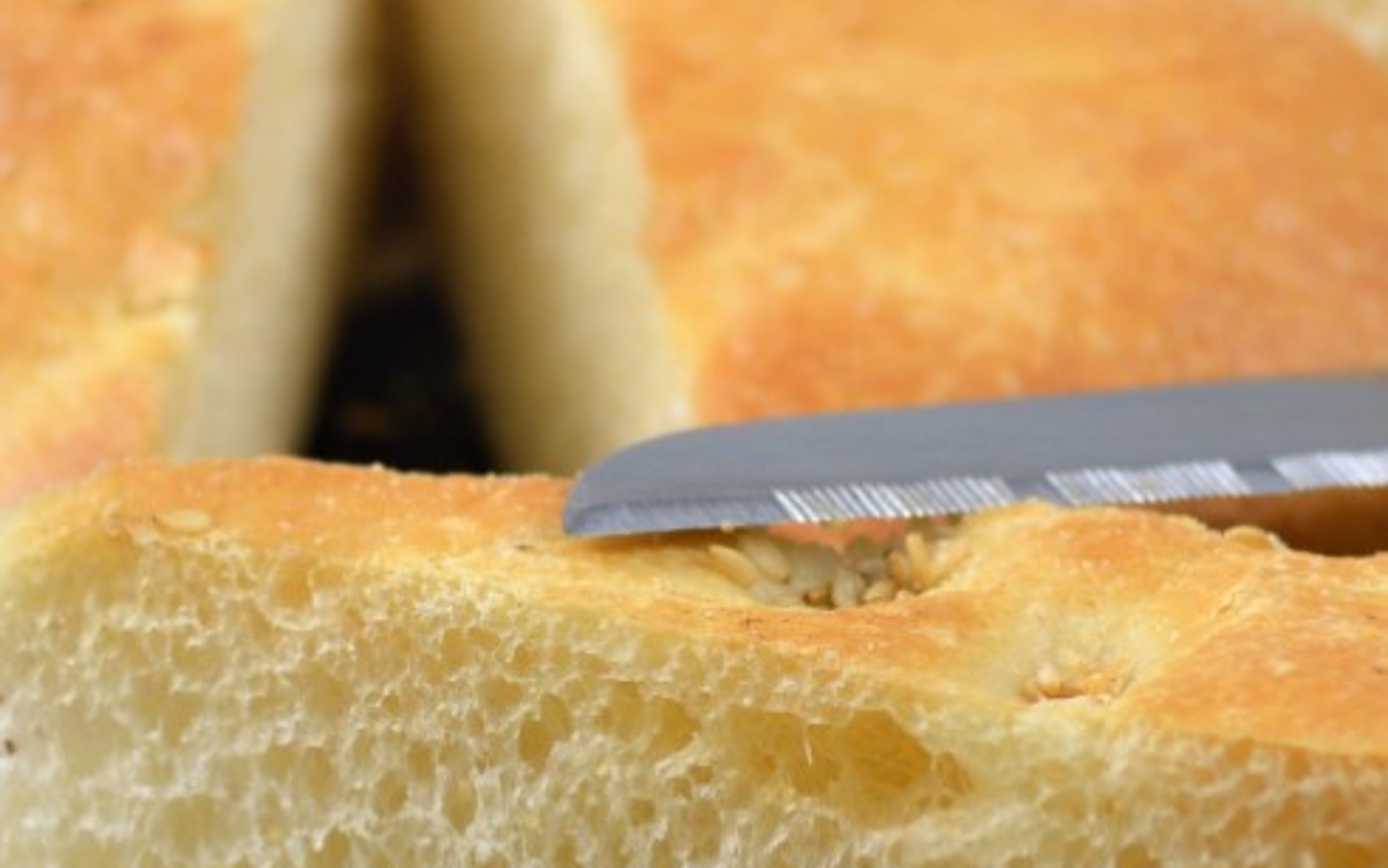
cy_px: 729
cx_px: 1042
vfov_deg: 12.5
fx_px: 3942
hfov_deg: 19.8
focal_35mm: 104
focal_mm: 29
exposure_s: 1/20
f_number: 5
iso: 100
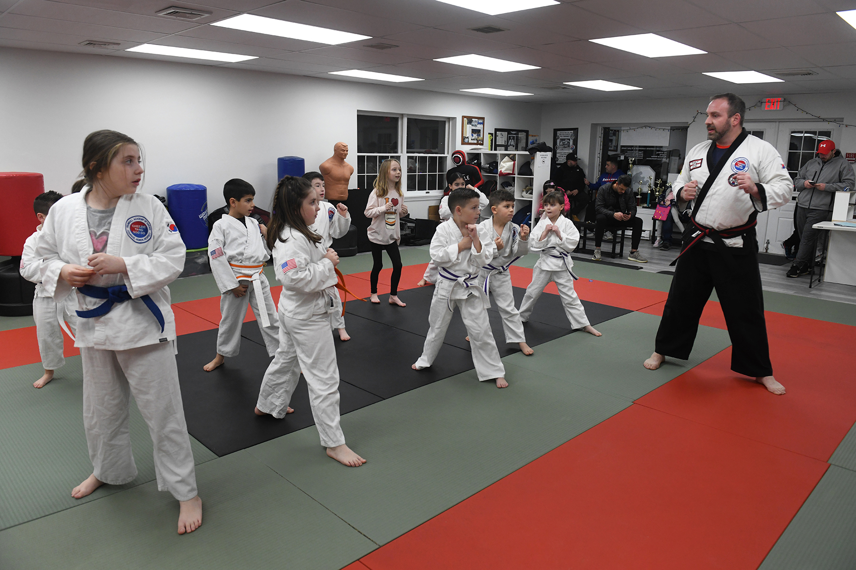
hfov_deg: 73.7
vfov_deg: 53.1
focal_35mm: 24
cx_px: 428
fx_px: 571
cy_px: 285
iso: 1600
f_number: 4
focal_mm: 24
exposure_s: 1/500
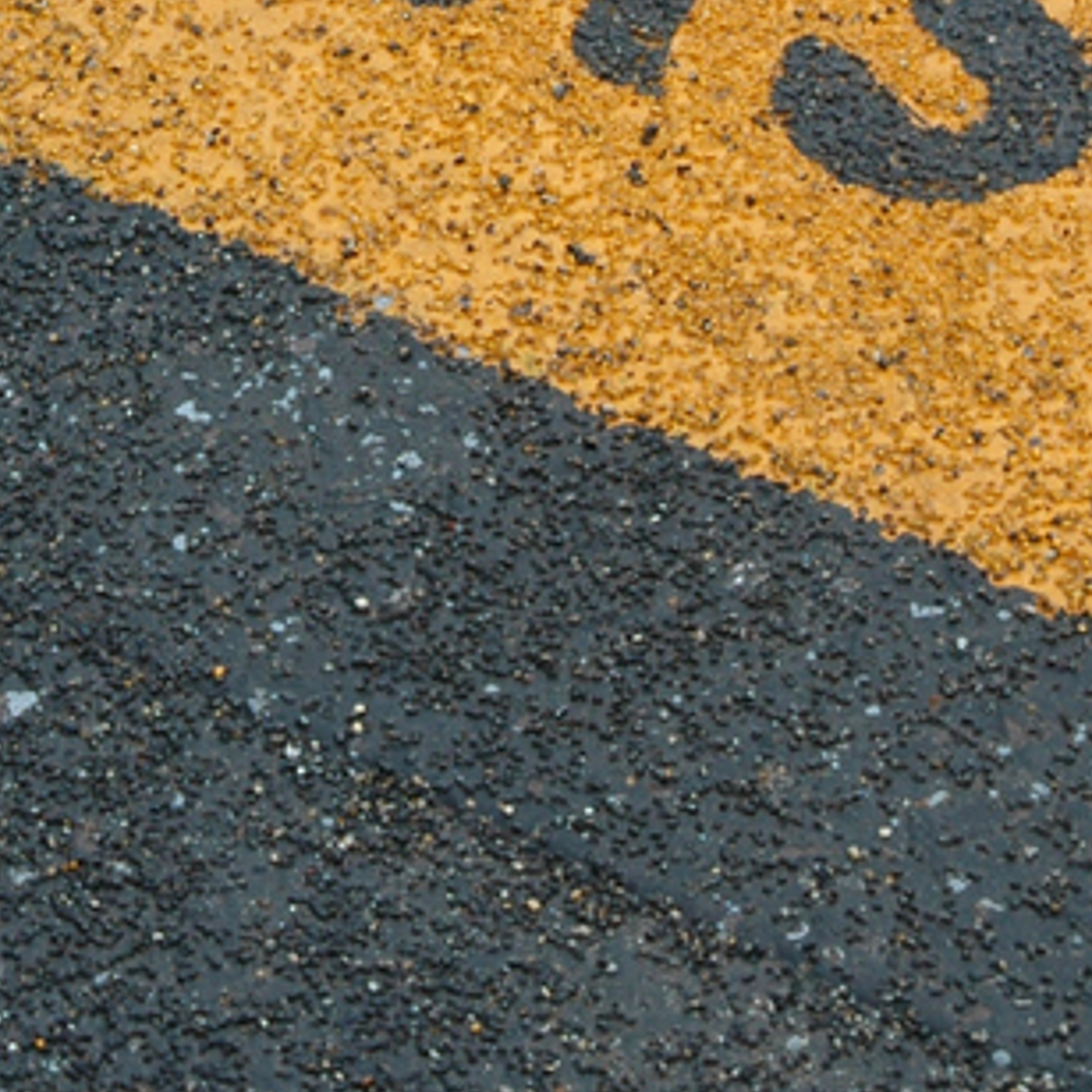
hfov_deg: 8.4
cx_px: -4
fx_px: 7424
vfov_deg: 8.3
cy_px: -360
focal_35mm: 208
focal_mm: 40
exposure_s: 1/160
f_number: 6.3
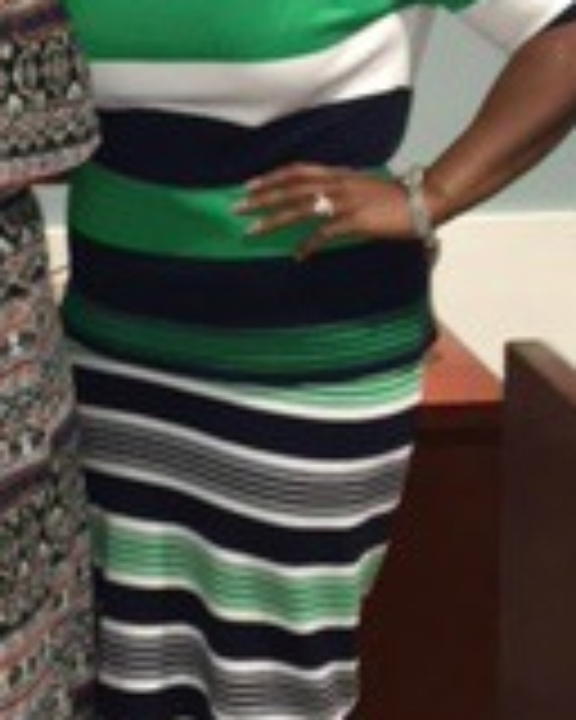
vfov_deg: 16.9
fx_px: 2408
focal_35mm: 113
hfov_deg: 13.6
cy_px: 135
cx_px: 94
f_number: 2.2
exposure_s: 1/16
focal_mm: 4.15
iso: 160
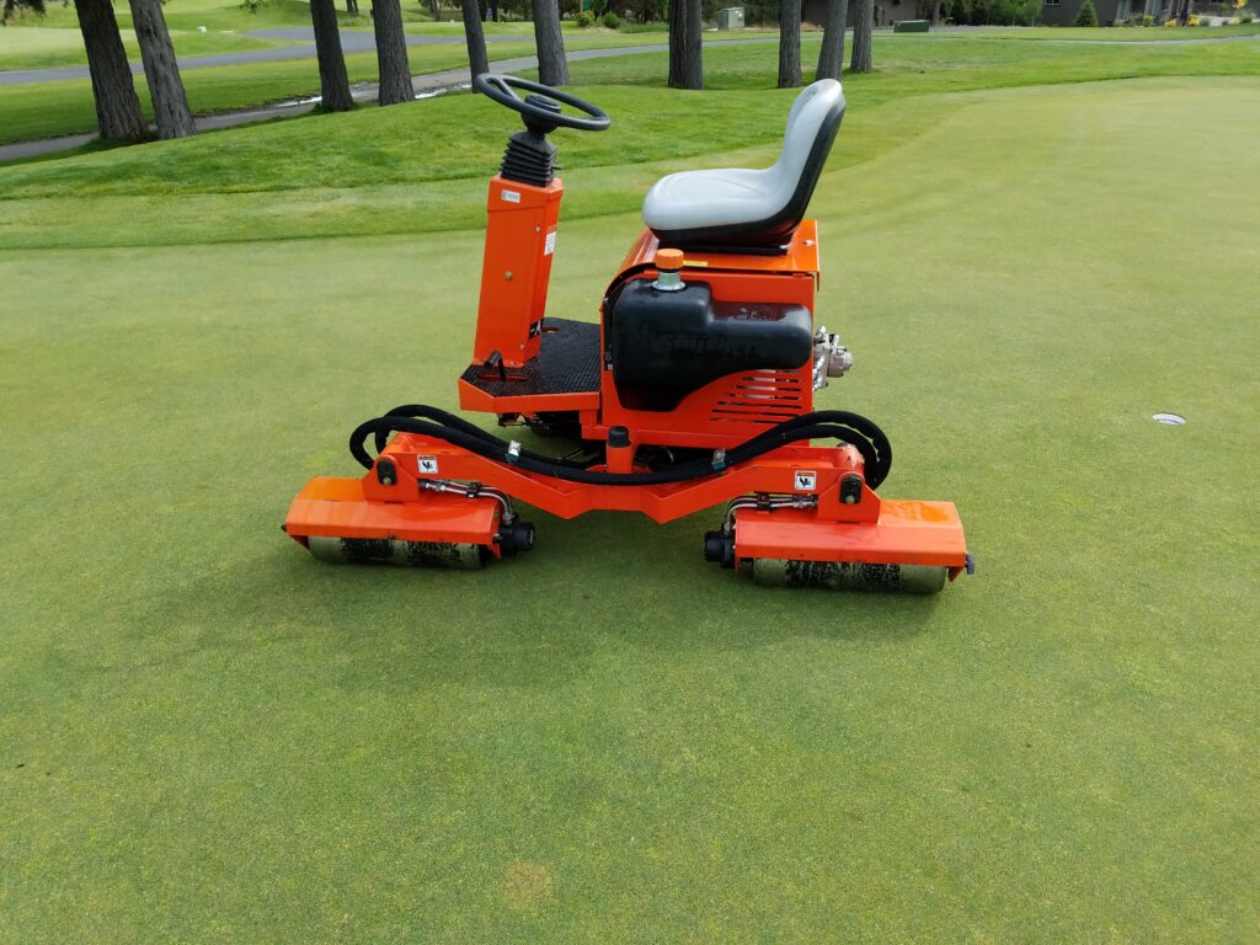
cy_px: 472
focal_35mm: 26
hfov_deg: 67.3
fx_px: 946
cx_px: 630
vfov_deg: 53.1
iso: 50
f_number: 1.7
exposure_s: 1/1052
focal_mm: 4.2
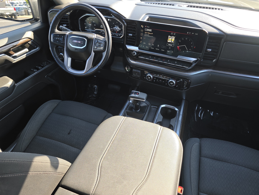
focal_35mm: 23
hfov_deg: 73.9
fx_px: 172
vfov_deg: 58.9
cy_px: 98
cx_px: 130
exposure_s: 1/180
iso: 32
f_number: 1.7
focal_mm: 6.3
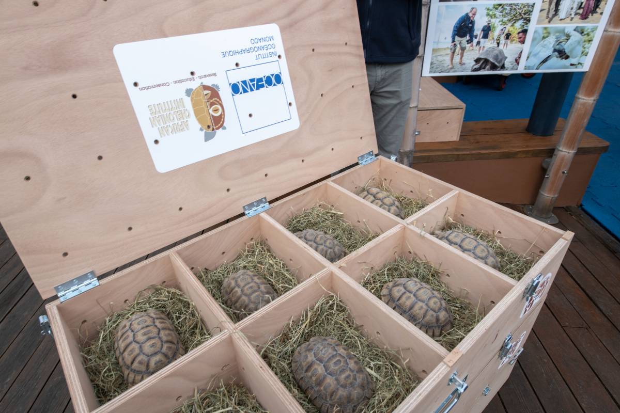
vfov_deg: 59.5
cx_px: 310
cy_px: 206
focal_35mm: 21
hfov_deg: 81.2
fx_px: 362
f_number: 7.1
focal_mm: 21
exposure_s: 1/125
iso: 200
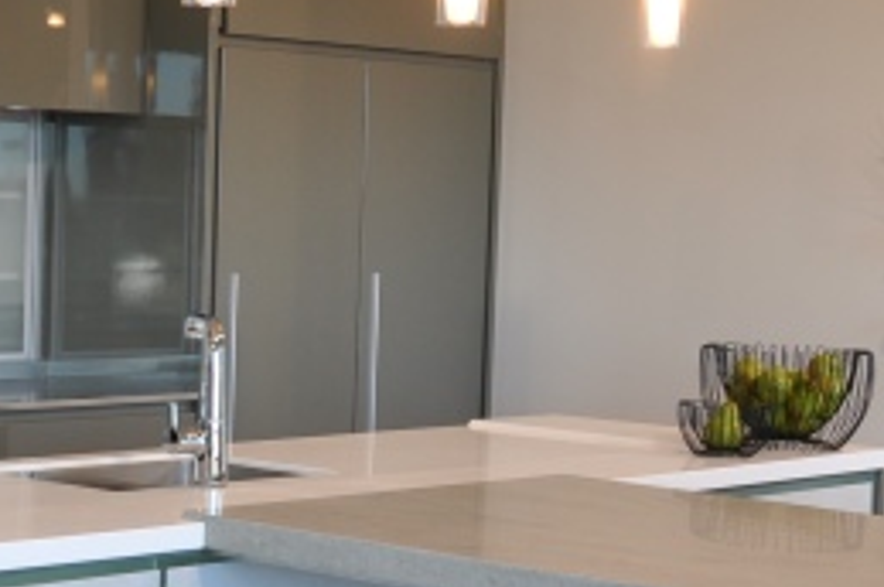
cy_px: 413
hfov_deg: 20.7
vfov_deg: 14.5
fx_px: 2305
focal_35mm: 94
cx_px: -85
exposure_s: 1/30
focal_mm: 18
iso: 200
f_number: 5.6
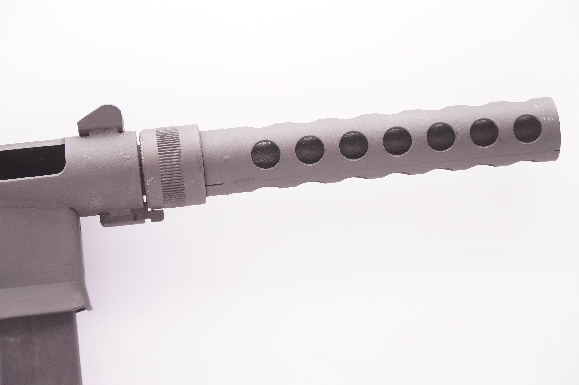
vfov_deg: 15.4
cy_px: 192
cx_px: 290
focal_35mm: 88
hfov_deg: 23.0
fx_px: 1422
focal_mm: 59
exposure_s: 1/125
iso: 1000
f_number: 5.6
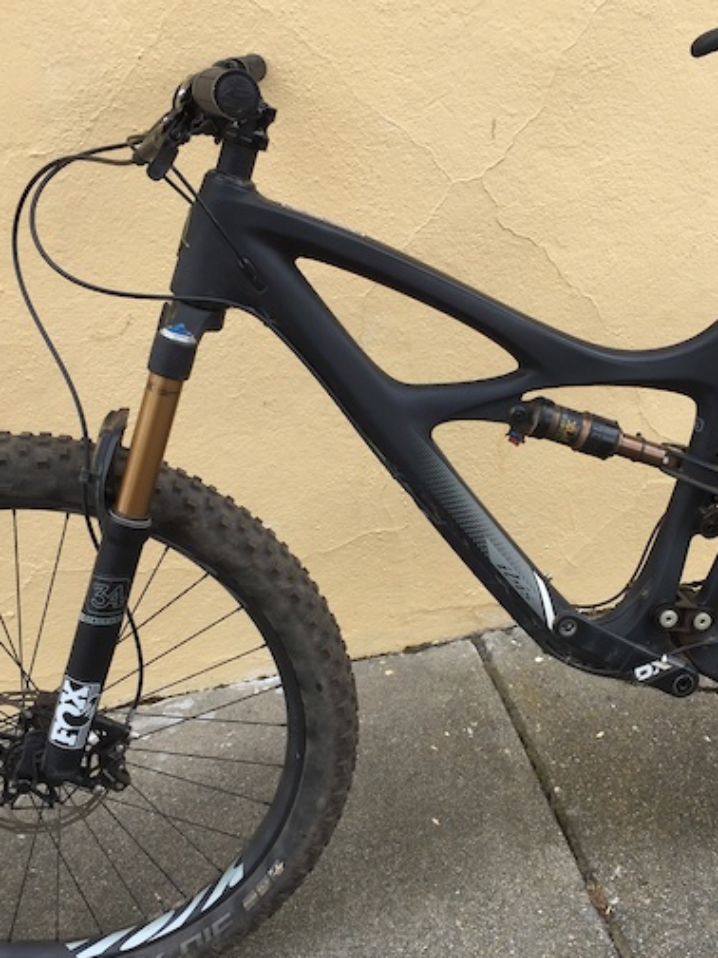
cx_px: 458
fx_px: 1272
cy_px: 565
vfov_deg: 41.1
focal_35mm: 46
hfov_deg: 31.4
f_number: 2.2
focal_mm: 4.15
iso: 32
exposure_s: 1/482
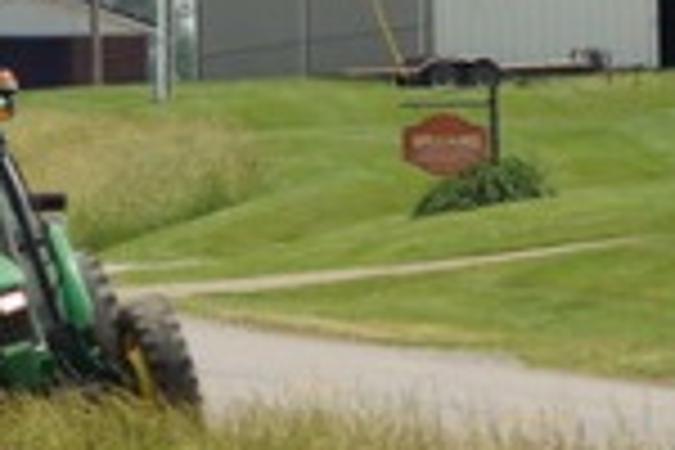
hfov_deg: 2.7
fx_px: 14080
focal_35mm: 751
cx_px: 112
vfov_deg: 1.8
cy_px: -34
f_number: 6.3
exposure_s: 1/320
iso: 100
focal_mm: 150
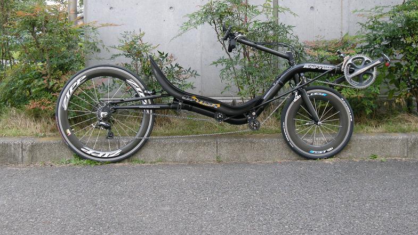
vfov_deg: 23.9
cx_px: 213
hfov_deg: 41.3
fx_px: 554
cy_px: 83
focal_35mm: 50
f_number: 3.1
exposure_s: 1/29.4
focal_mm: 9.6
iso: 64
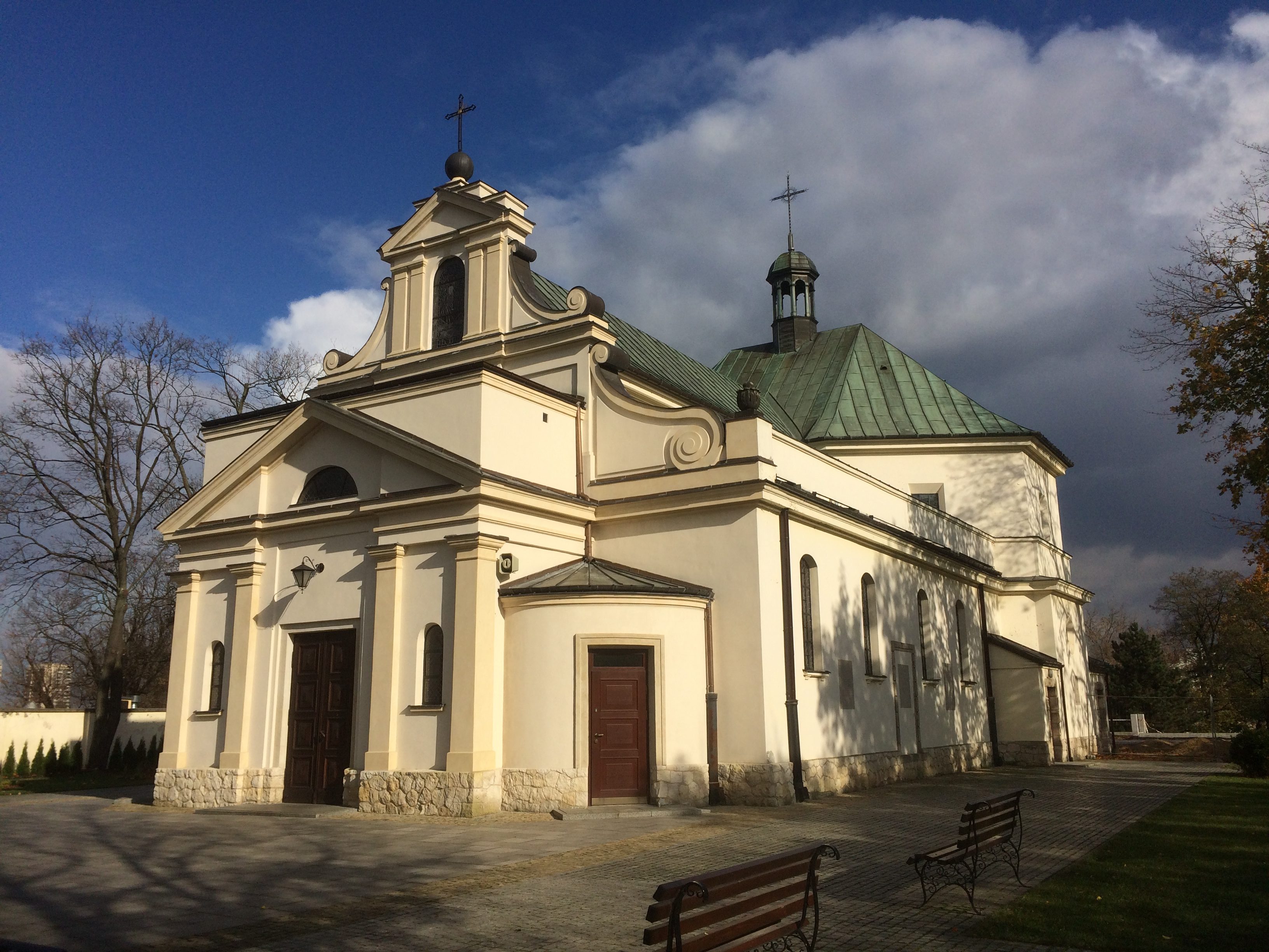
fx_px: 1063
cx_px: 634
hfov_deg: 61.7
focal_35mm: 29
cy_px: 476
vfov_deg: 48.2
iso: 32
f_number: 2.2
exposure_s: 1/5128
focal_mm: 4.15
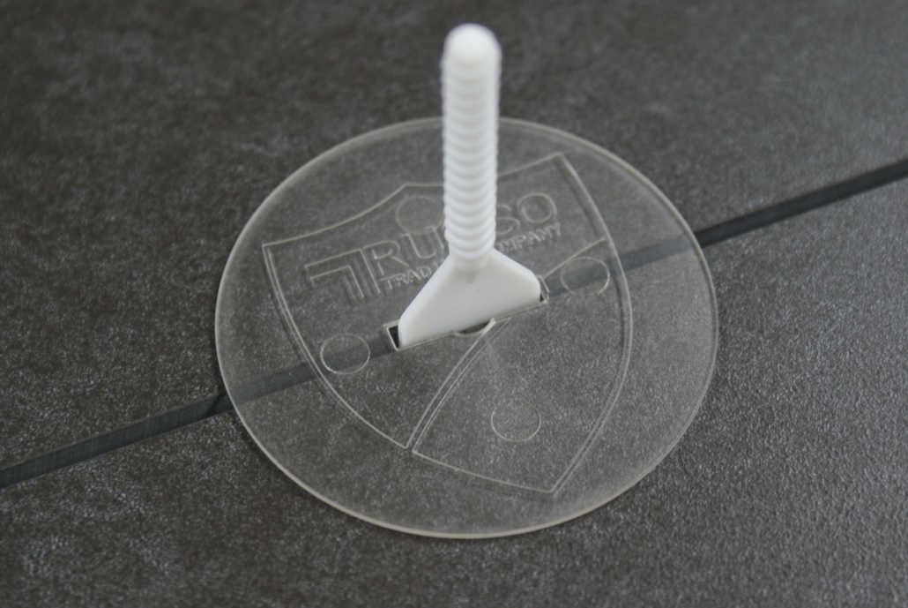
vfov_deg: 15.2
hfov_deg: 22.6
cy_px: 304
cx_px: 454
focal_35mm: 90
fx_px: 2272
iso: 400
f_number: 5.6
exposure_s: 1/30
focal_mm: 60
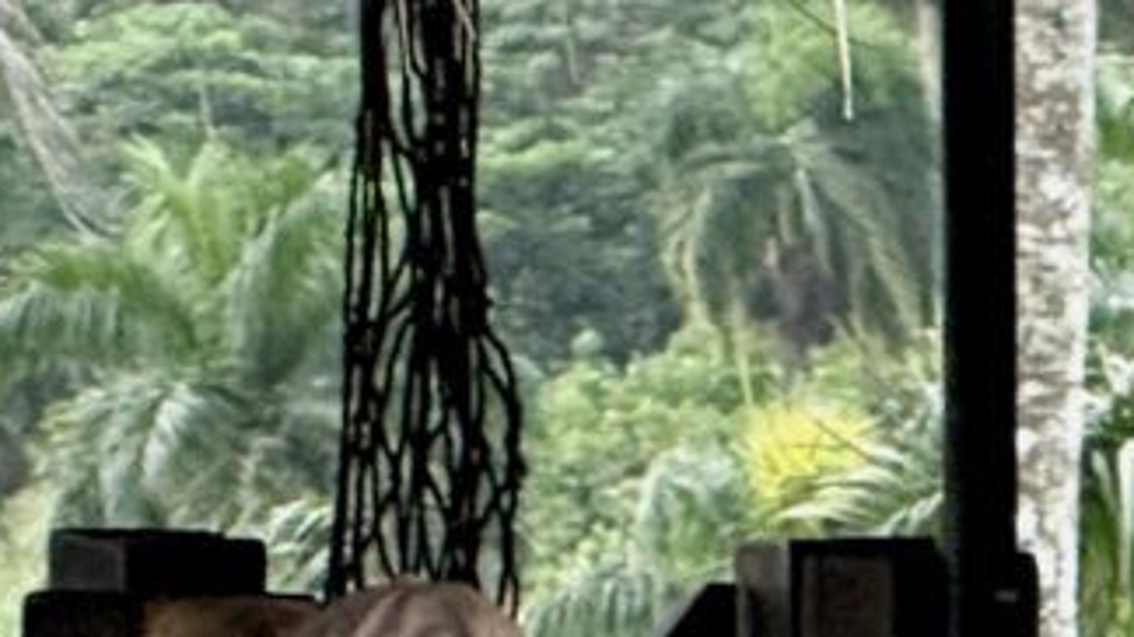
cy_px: 1334
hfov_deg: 2.6
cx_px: 2583
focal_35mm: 826
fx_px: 24829
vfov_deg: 1.5
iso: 64
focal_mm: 15.66
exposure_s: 1/277
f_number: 2.8
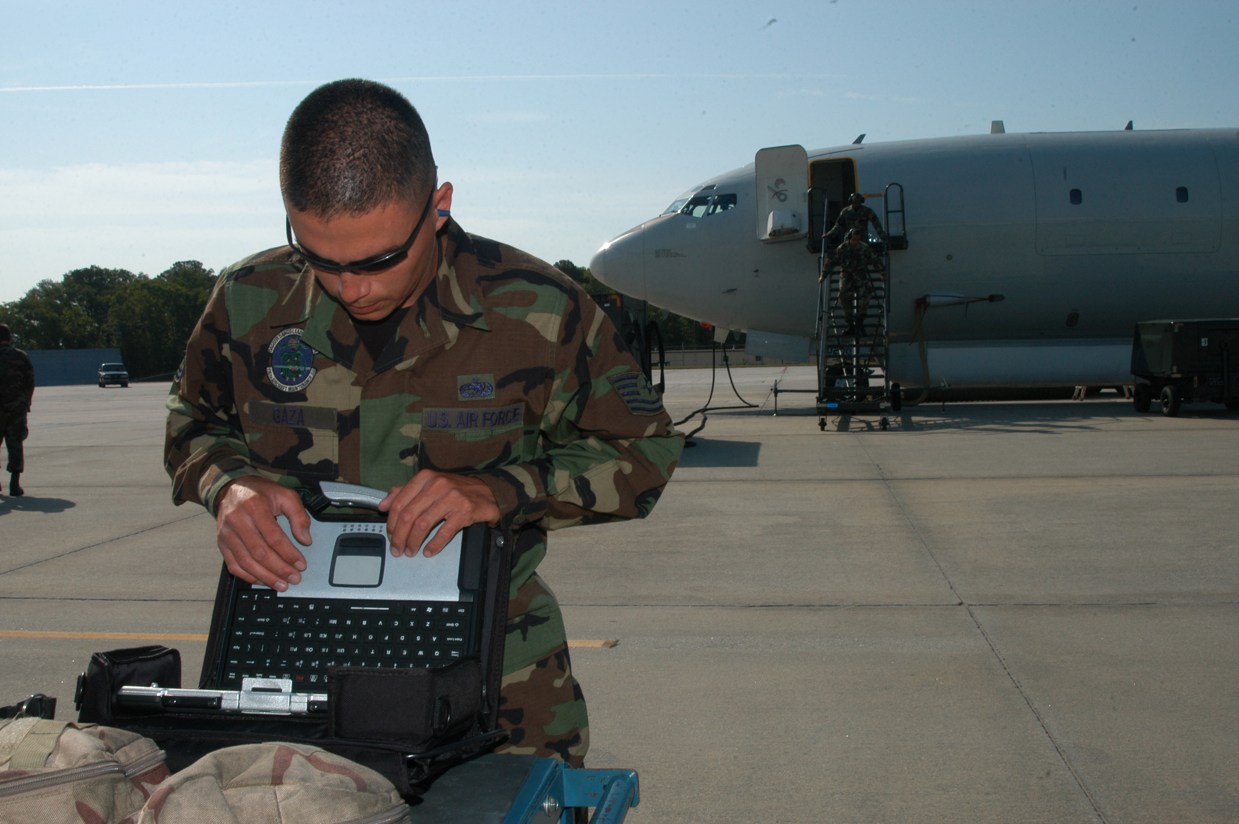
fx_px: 1238
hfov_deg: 53.2
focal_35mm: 36
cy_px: 412
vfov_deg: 36.8
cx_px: 620
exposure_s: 1/180
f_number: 20
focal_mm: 24
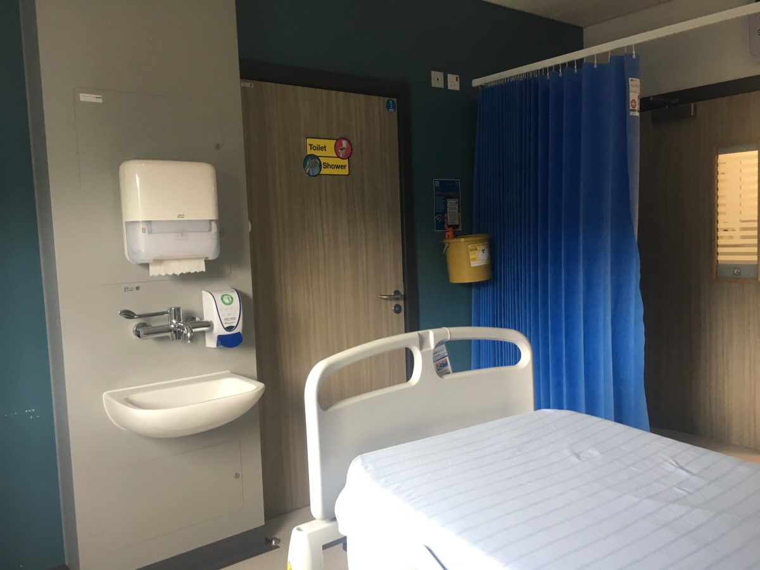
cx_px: 380
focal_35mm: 29
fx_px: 637
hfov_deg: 61.7
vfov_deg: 48.2
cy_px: 285
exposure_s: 1/33
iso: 80
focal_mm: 4.15
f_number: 2.2
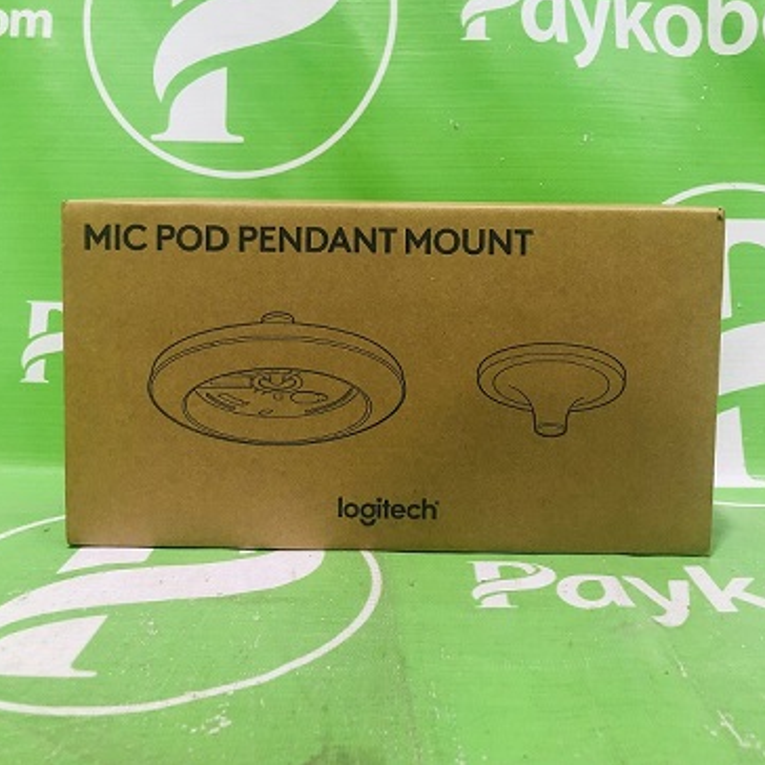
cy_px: 244
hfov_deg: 48.5
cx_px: 379
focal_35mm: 34
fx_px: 850
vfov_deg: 47.5
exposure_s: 1/15
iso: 80
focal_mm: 3.99
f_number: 1.8
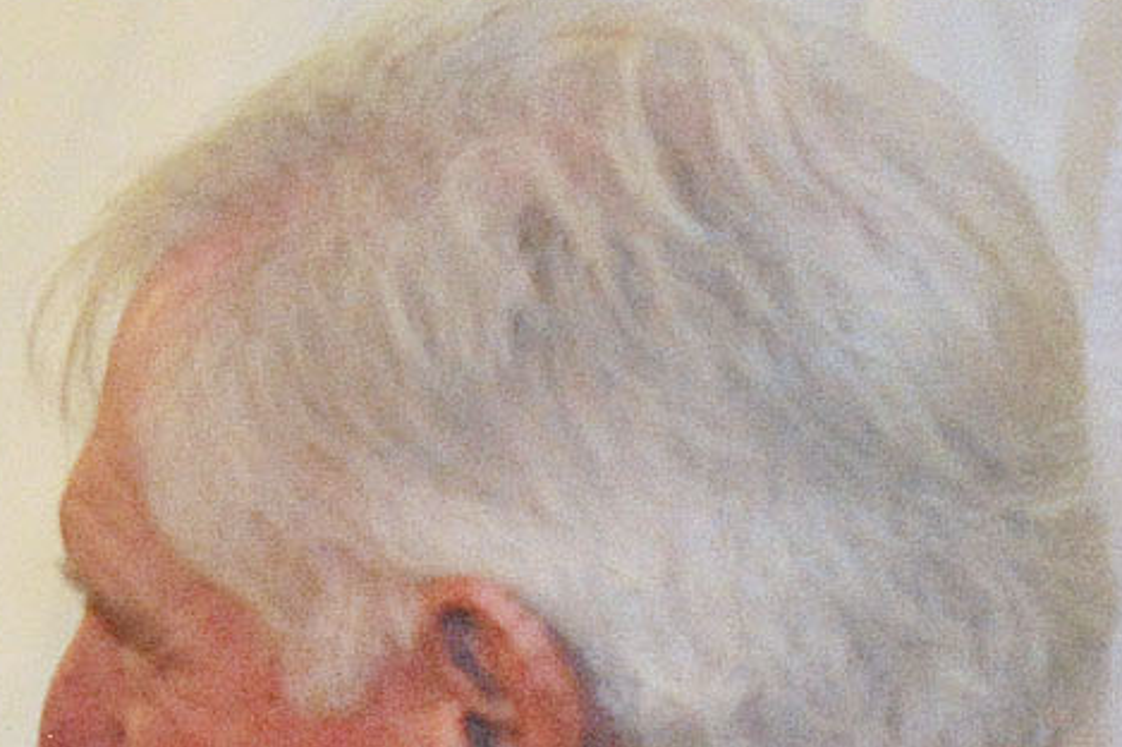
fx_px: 17254
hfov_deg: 3.7
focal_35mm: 554
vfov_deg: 2.5
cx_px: -1012
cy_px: 1135
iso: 6400
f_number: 4.5
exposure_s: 1/60
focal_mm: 130
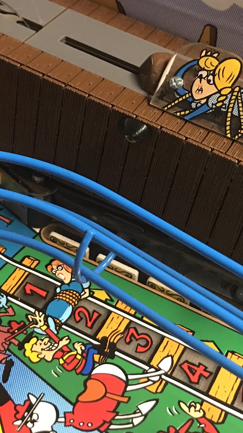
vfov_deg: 35.4
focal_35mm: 59
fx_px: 676
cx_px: 108
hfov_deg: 20.4
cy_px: 180
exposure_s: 1/15
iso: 100
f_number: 1.8
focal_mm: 3.99
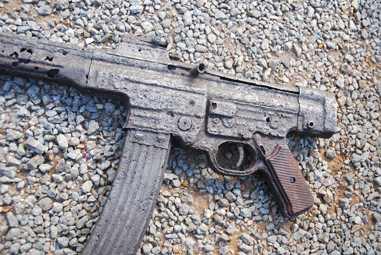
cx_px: 190
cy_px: 128
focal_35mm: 36
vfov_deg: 36.9
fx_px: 381
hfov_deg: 53.1
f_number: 4.5
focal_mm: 24
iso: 200
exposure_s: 1/80
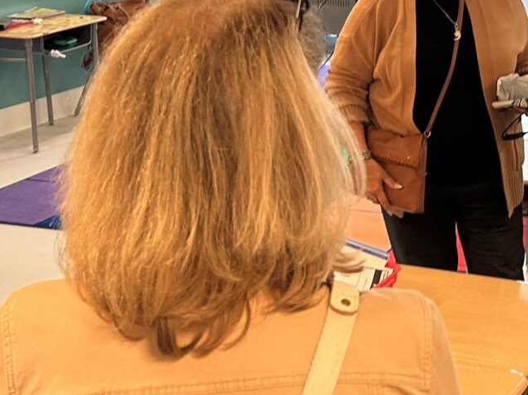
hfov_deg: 22.1
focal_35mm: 84
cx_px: 571
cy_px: 71
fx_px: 1281
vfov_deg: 17.4
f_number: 1.5
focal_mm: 5.7
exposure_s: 1/60
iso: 100
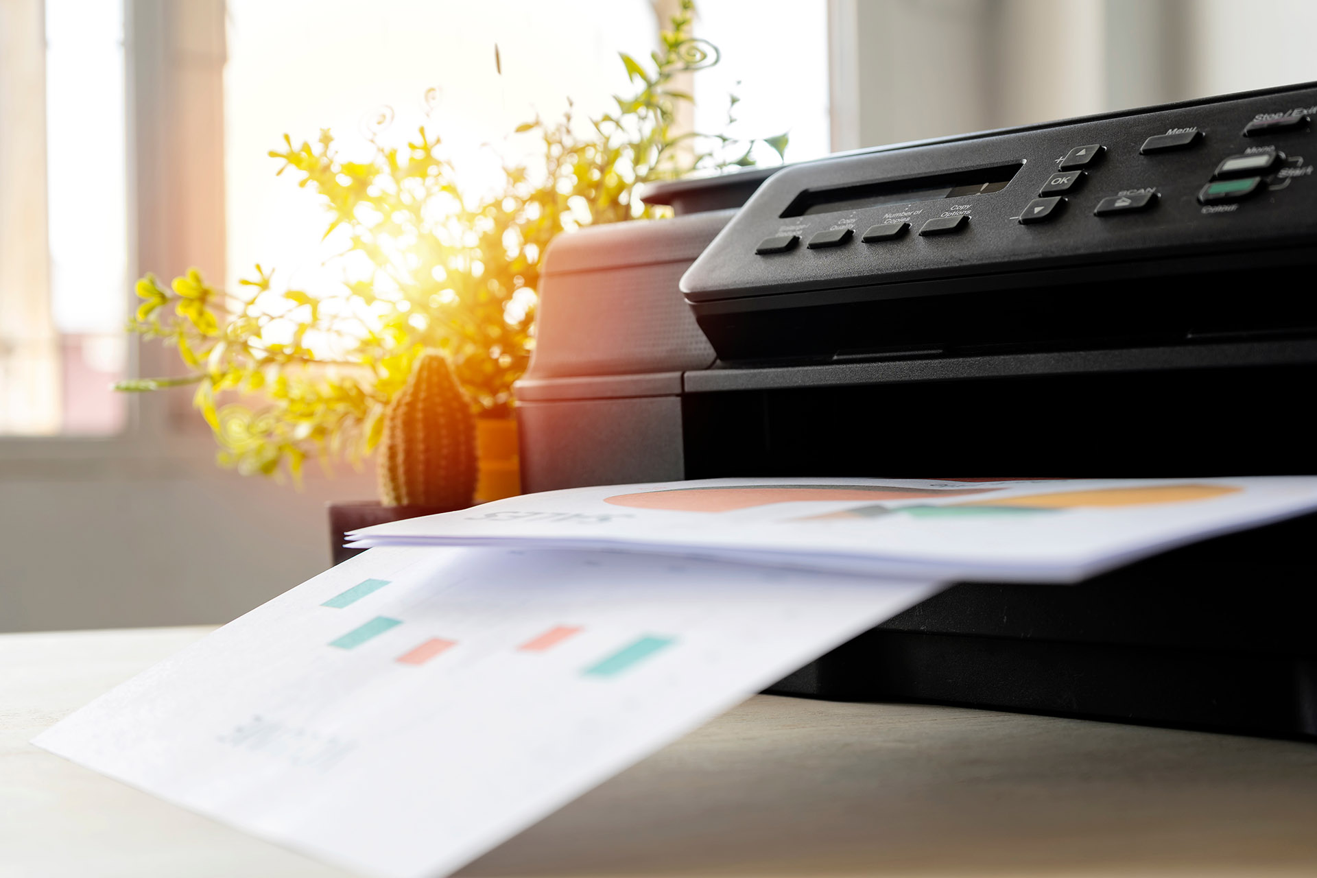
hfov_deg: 38.9
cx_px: 658
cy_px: 439
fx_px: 1866
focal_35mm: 51
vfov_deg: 26.5
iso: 100
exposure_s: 1/40
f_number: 5.6
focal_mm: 51
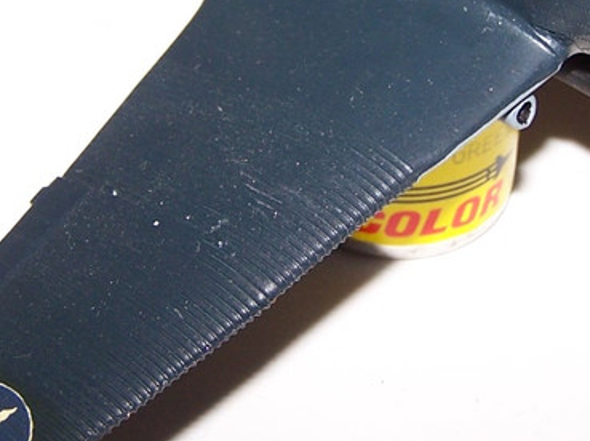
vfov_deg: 13.3
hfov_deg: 17.9
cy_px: 56
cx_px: 393
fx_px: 1873
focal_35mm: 110
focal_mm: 6.3
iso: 80
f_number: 2.8
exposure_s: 1/60
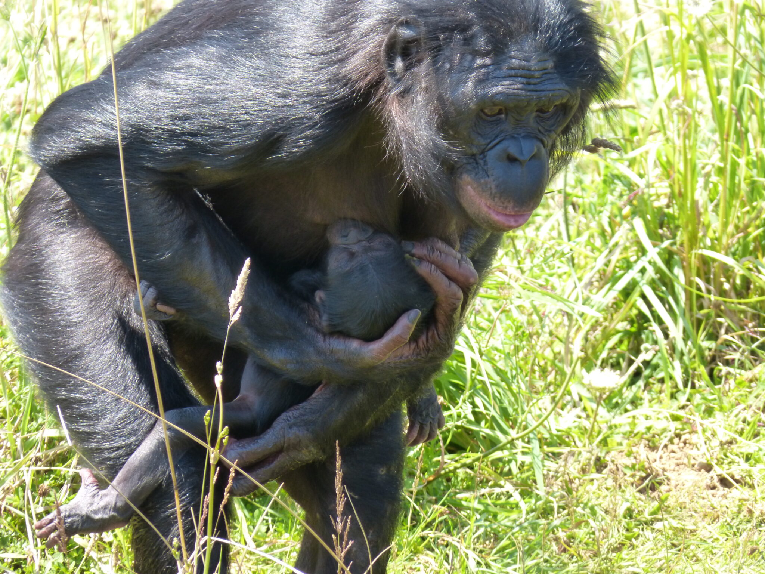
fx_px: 12906
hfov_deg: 3.4
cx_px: 382
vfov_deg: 2.5
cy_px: 287
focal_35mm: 584
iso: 200
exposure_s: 1/125
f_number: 5.1
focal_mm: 105.1
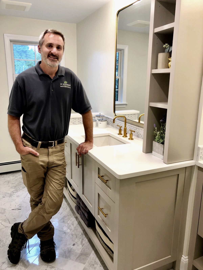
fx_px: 219
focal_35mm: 28
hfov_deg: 49.7
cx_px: 102
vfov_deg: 63.4
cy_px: 135
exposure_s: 1/30
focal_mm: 4
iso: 32
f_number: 1.8
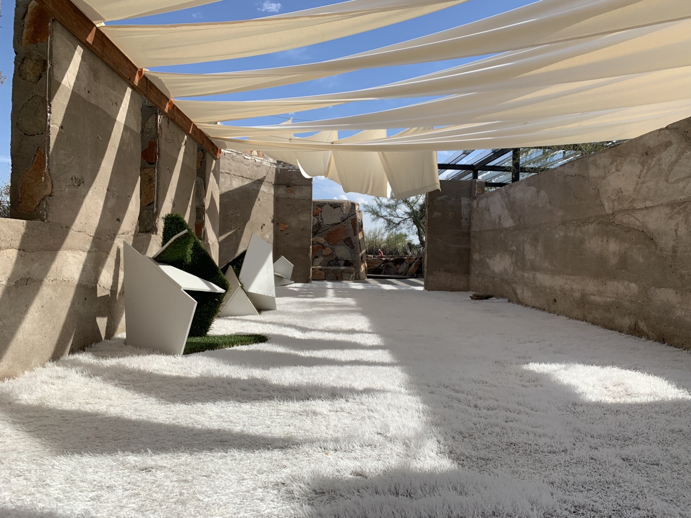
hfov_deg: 67.3
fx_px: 519
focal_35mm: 26
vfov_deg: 53.1
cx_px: 346
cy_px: 259
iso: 25
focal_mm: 4.25
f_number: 1.8
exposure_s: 1/2833
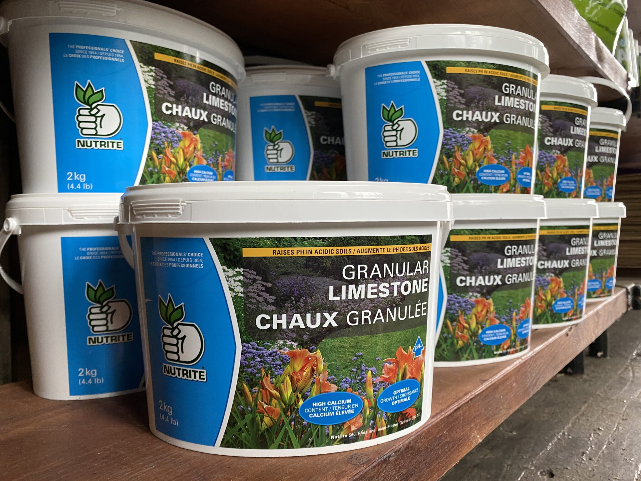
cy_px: 240
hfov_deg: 67.3
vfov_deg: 53.1
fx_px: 481
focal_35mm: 26
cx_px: 320
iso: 160
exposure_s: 1/60
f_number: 1.8
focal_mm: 4.25
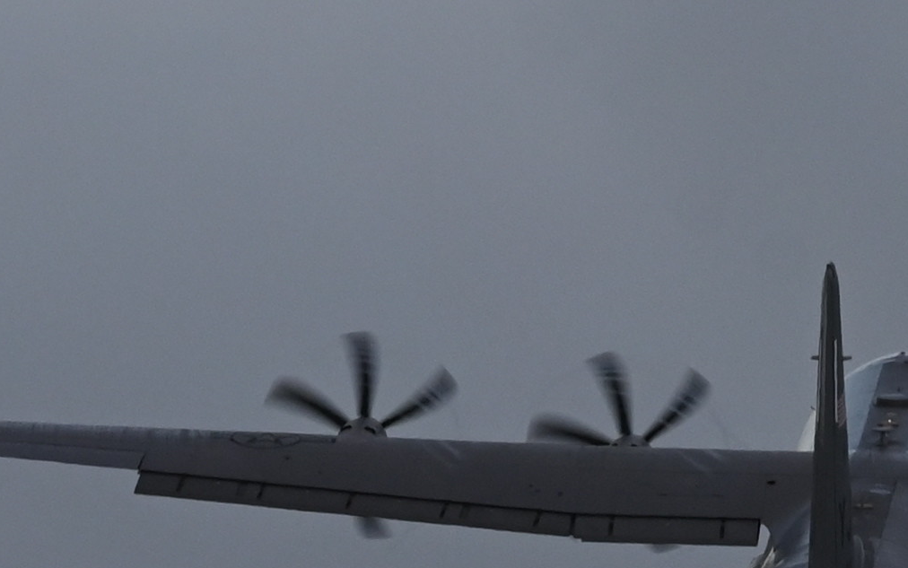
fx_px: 30122
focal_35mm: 1217
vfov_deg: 1.1
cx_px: 1082
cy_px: 18
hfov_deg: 1.7
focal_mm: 200
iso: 640
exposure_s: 1/400
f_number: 8
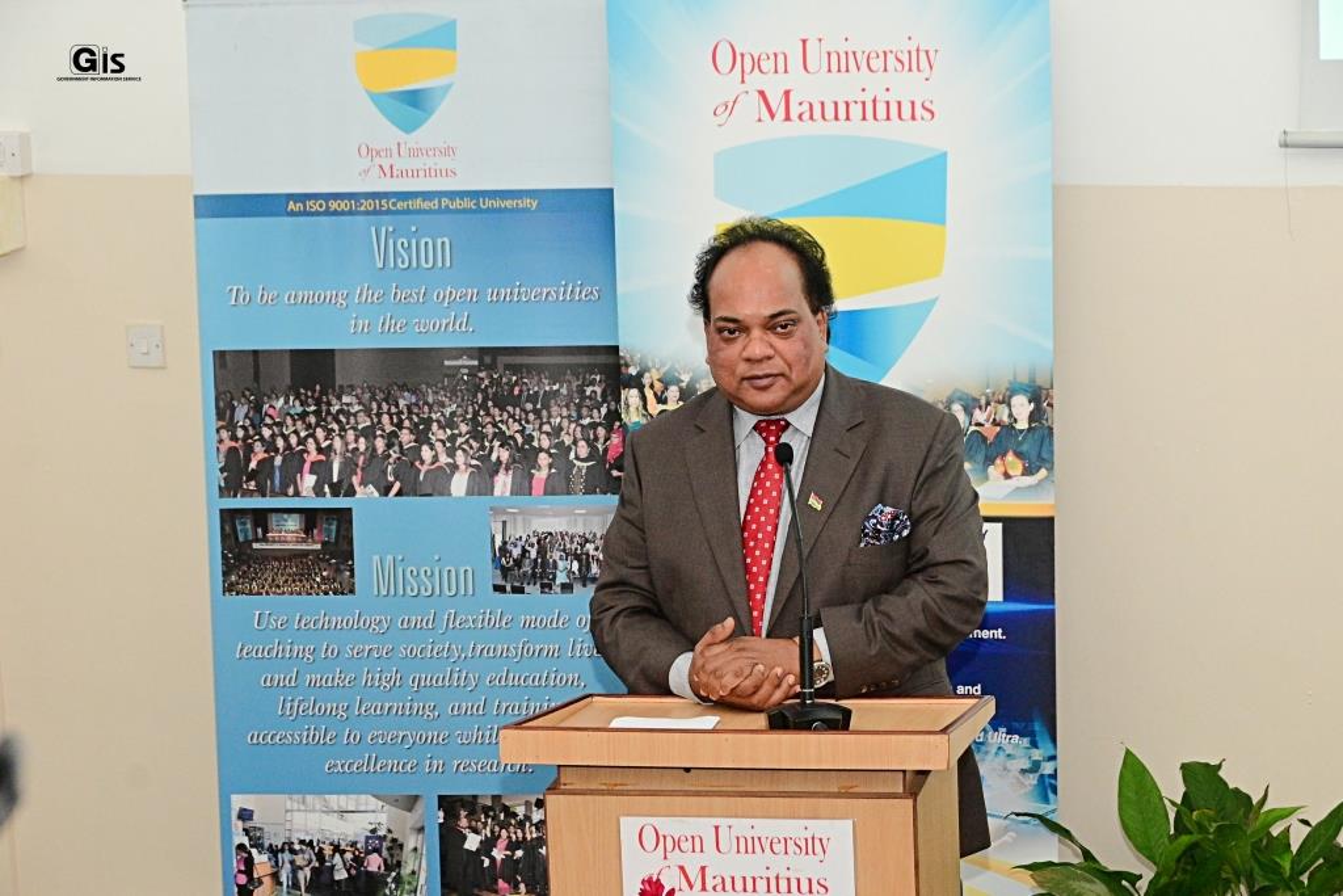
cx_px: 672
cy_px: 448
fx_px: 3470
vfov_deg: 14.7
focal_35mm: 93
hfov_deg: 21.9
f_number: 6.3
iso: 3200
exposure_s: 1/200
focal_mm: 62
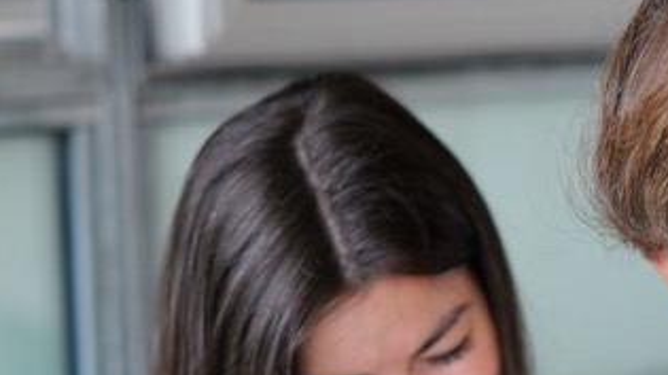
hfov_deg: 10.0
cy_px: 656
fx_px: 3772
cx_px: 827
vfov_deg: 5.6
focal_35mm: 213
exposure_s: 1/160
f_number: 1.6
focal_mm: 50
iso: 250
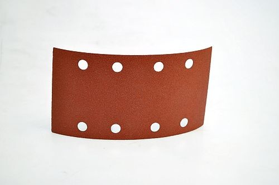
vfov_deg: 18.9
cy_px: 92
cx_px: 140
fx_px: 557
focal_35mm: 72
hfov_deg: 28.1
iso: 200
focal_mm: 48
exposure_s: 1/8
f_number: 6.3
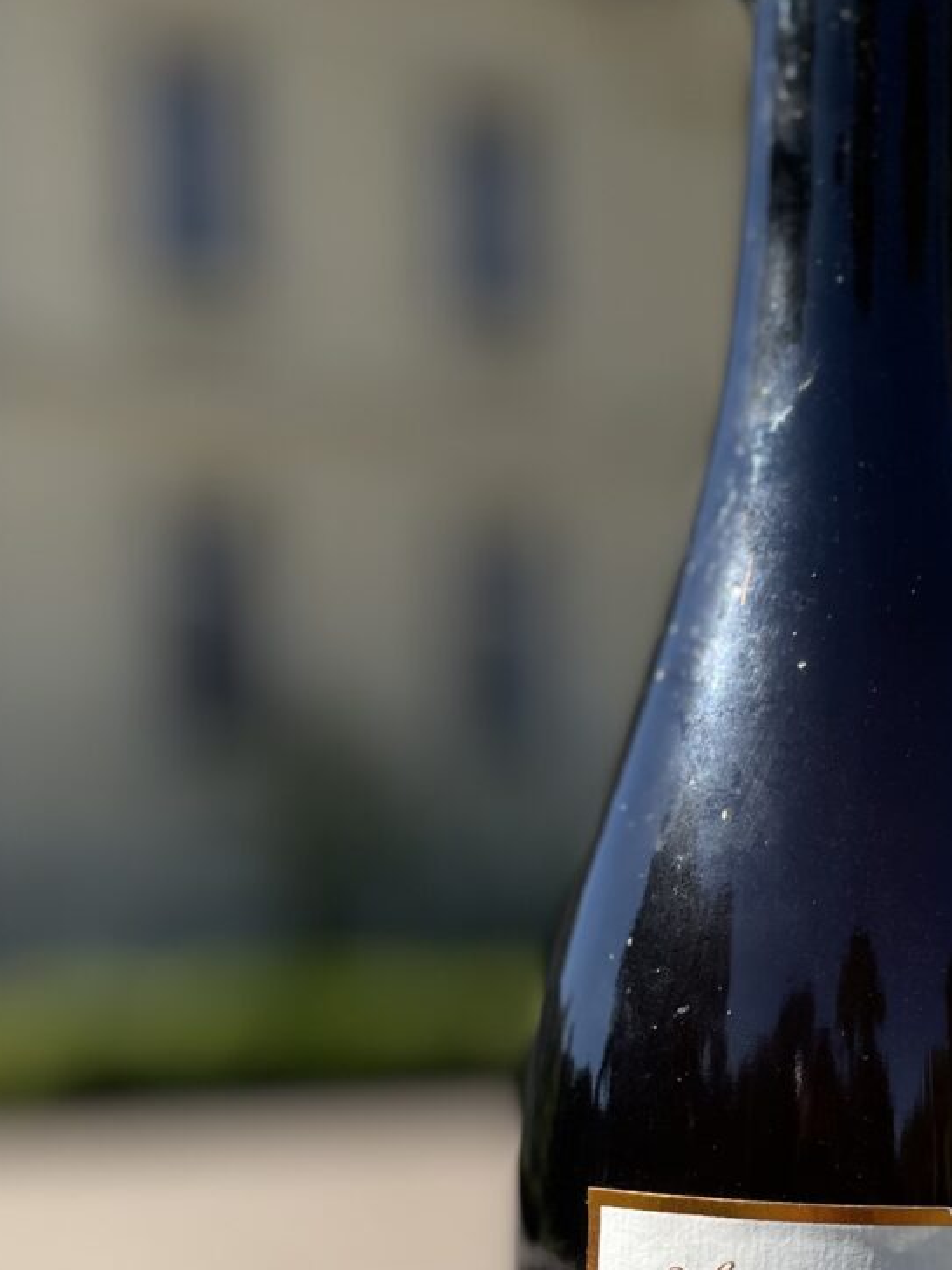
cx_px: 685
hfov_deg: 23.8
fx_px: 2237
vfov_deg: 30.9
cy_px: 1004
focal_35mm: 61
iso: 32
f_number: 1.6
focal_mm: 4.2
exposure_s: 1/3610
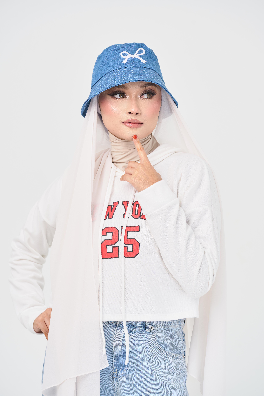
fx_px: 1914
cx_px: 132
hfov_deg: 7.9
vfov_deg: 11.8
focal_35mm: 174
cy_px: 198
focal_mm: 174
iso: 160
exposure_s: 1/125
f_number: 7.1
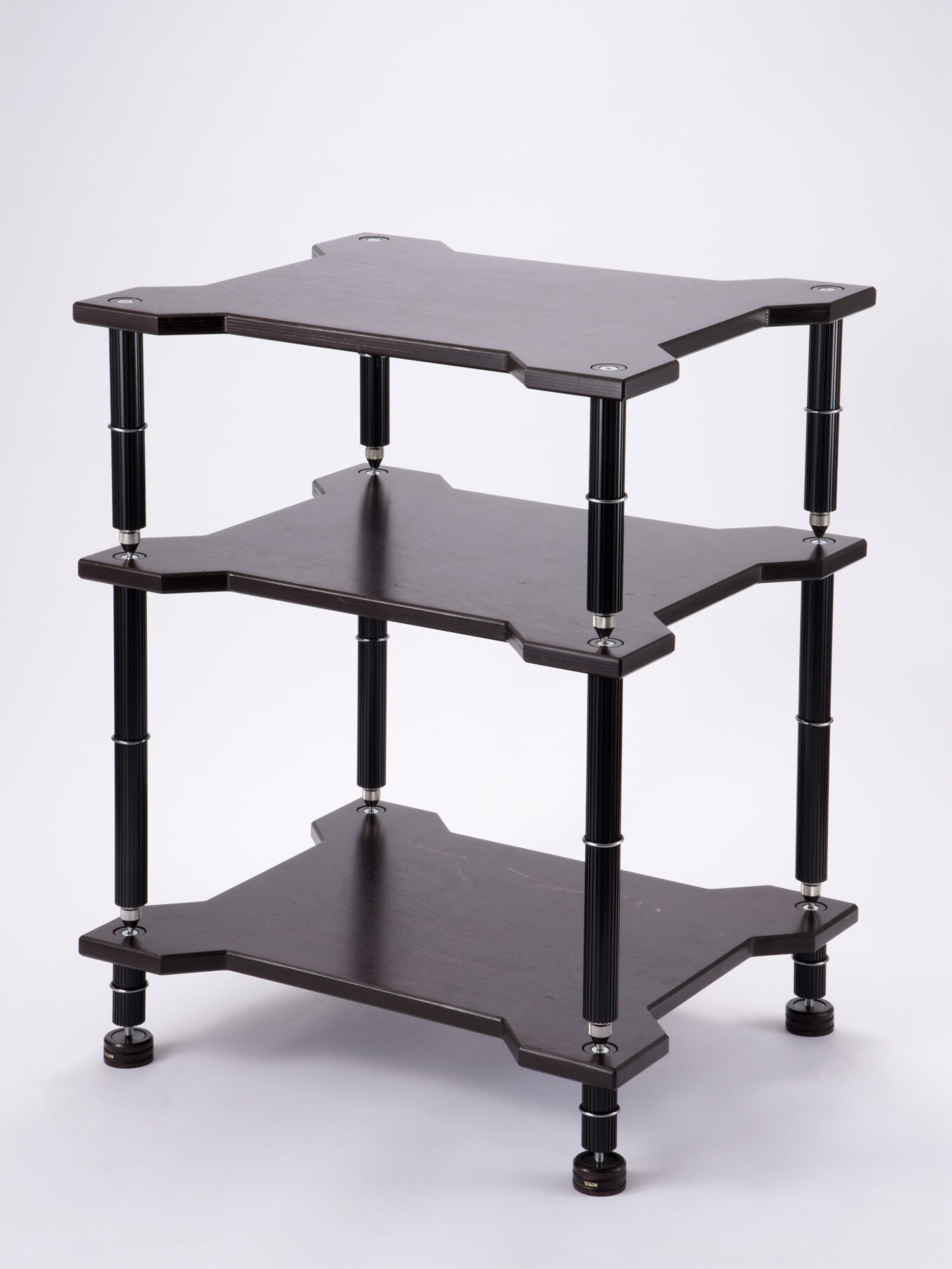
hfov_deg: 15.7
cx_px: 475
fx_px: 3446
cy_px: 715
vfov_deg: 20.9
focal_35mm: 94
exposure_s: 1/60
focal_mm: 86
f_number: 22
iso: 80
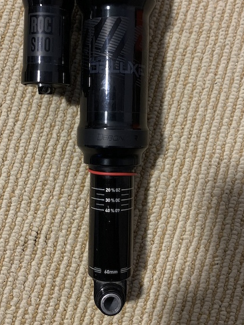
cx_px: 120
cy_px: 116
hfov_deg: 38.7
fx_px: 347
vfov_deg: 49.5
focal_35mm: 37
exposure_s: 1/40
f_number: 1.8
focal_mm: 4.25
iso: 320
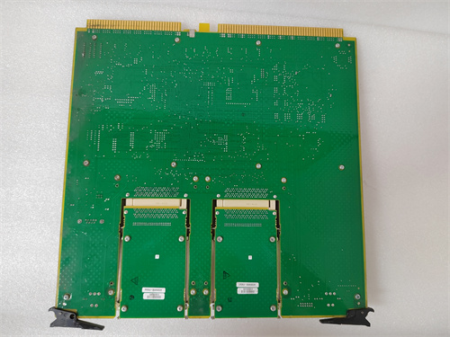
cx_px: 225
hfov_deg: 73.9
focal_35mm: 23
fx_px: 299
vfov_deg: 58.9
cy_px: 168
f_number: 1.9
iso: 1441
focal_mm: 5.52
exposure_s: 1/50
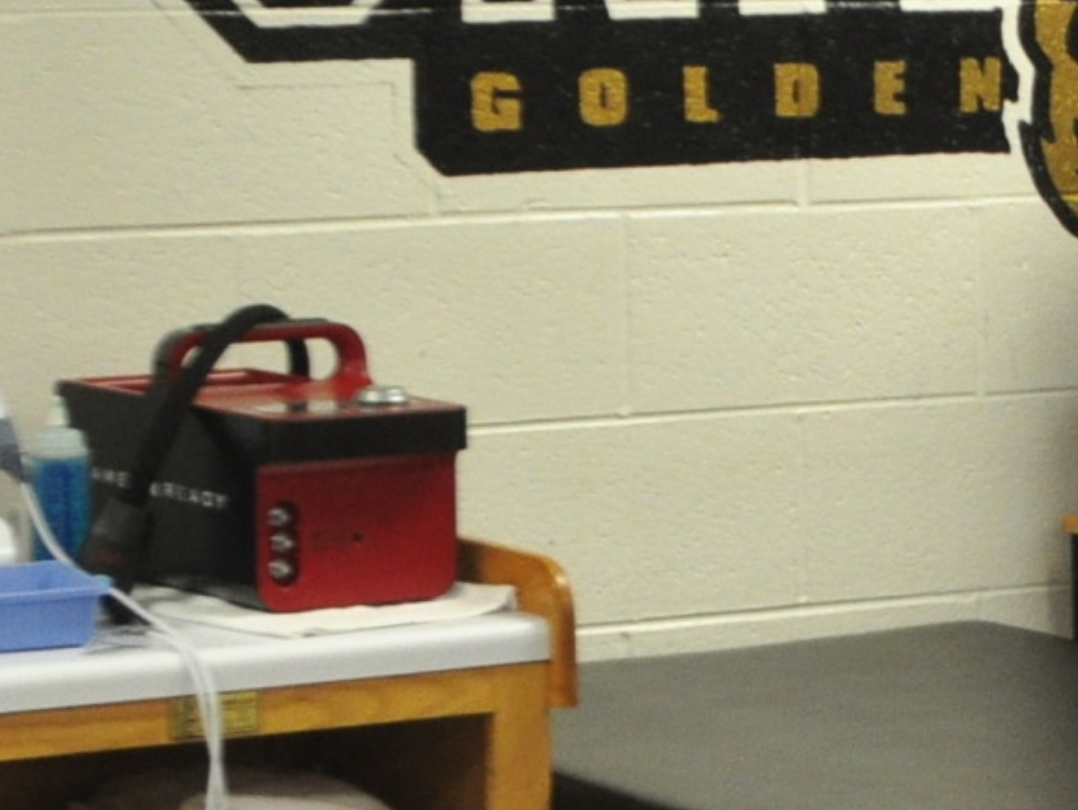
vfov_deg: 8.3
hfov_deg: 10.7
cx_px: 1525
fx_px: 5578
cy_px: 410
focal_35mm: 179
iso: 800
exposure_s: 1/40
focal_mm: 24
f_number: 7.1
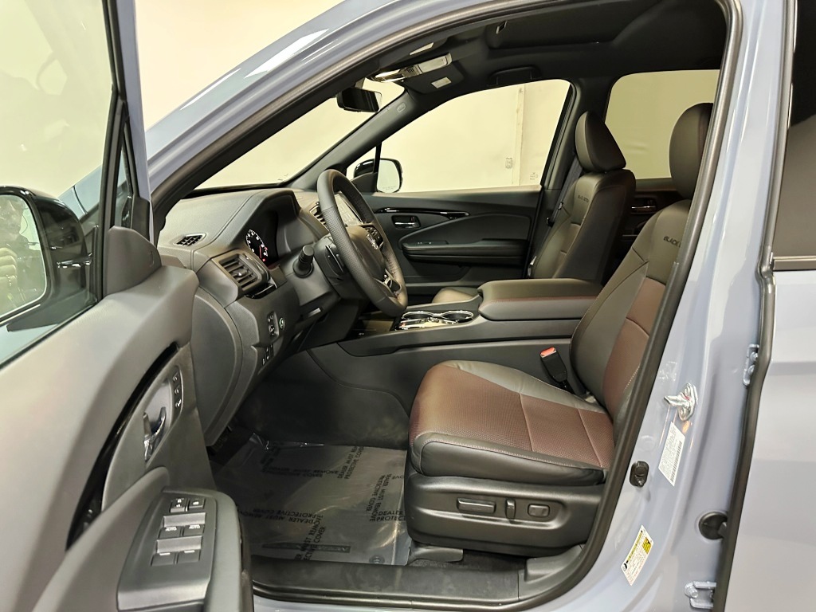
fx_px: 566
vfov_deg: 56.8
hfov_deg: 71.6
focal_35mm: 24
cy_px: 306
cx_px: 408
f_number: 1.78
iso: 800
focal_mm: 6.86
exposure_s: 1/40
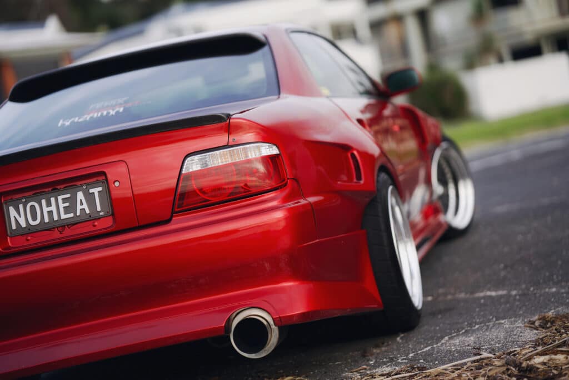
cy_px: 190
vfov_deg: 16.1
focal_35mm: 85
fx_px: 1344
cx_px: 284
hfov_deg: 23.9
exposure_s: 1/1000
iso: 250
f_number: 1.4
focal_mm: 85
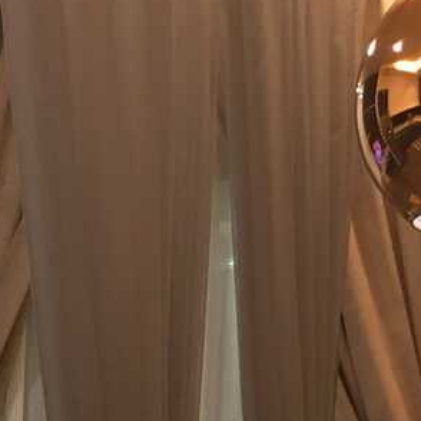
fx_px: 2422
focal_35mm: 176
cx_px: -32
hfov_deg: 9.8
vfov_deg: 9.6
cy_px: 684
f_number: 2.2
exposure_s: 1/33
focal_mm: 4.15
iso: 100
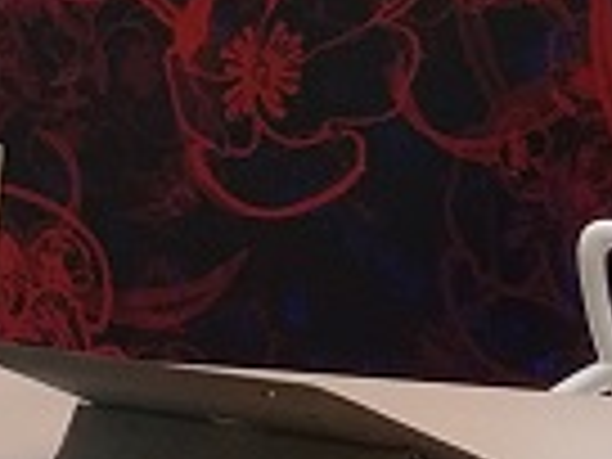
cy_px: 81
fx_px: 4508
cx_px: 94
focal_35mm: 255
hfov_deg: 7.7
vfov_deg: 5.8
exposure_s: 1/50
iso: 198
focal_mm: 4.5
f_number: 2
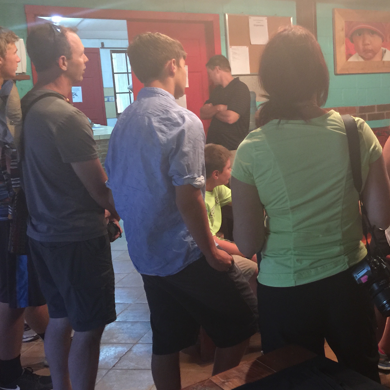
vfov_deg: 37.5
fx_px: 574
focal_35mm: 45
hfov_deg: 35.7
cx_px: 338
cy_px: 168
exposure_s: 1/4
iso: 64
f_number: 2.2
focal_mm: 4.15
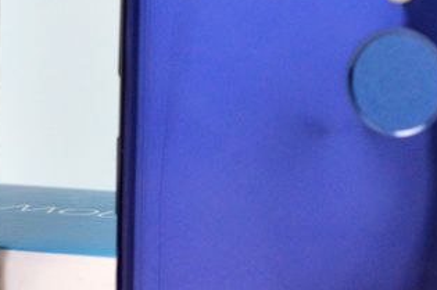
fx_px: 3466
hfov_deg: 7.2
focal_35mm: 286
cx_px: 168
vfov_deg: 4.8
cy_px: 67
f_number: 10
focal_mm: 50
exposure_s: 1/50
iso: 1600
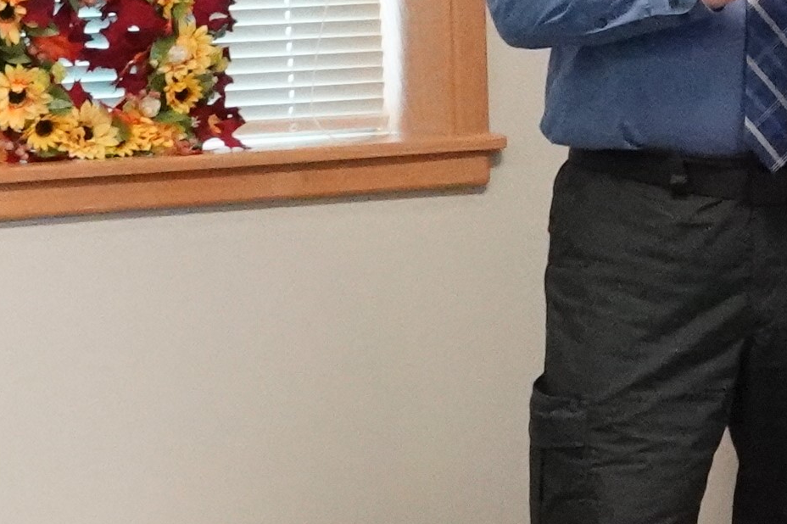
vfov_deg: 11.4
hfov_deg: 16.7
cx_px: 945
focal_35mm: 117
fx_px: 2557
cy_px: -145
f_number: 4.5
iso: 3200
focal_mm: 14.65
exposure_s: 1/125
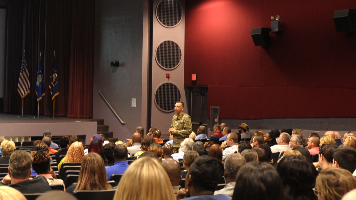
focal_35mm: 67
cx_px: 106
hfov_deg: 31.1
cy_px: 77
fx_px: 633
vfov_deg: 18.0
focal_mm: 24
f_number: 2.8
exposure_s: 1/30
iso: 800
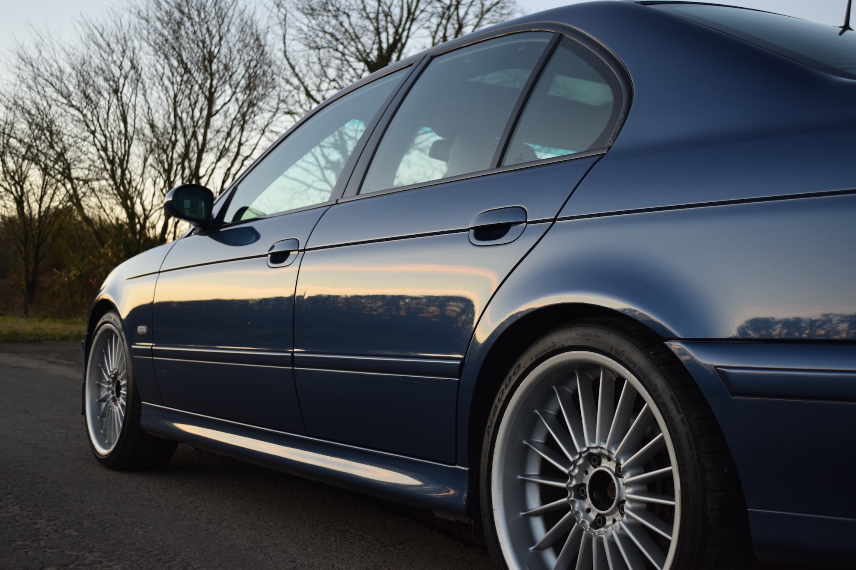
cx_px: 428
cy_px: 285
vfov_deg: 29.9
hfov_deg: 43.6
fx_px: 1070
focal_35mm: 45
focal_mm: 30
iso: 720
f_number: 4.5
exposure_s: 1/60
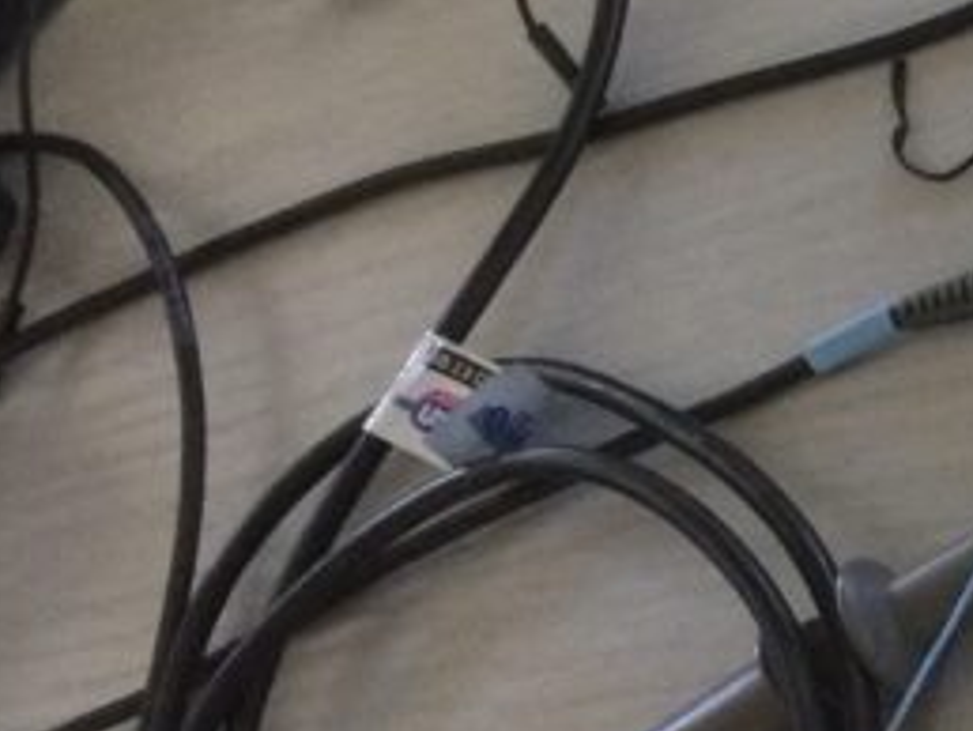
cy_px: 109
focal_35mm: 115
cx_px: 1720
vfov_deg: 12.8
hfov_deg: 15.0
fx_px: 3235
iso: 250
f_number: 2.2
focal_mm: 4.15
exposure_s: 1/33
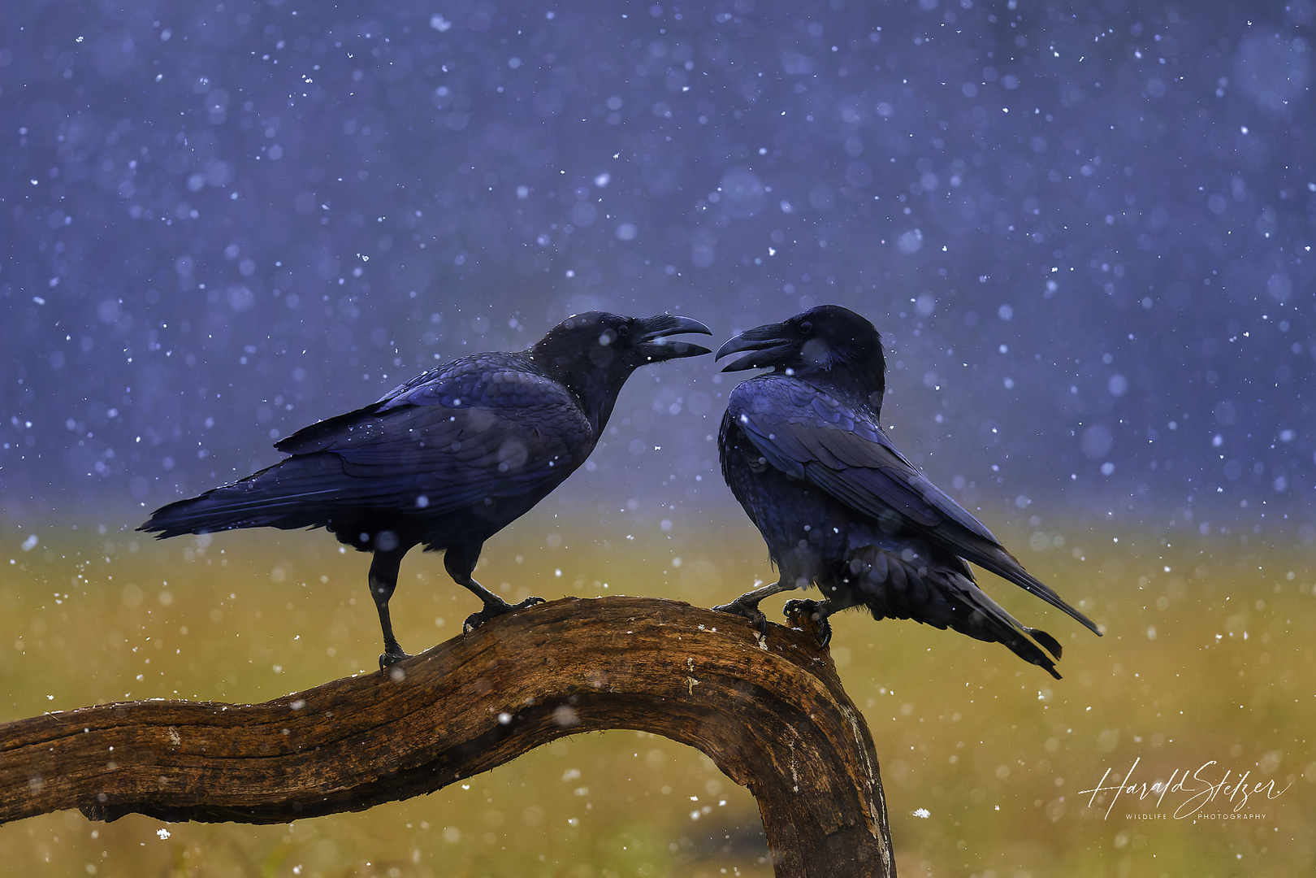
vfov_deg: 1.5
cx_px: 658
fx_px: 32897
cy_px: 439
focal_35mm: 900
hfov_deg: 2.3
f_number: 4
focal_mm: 600
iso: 2500
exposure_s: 1/1000
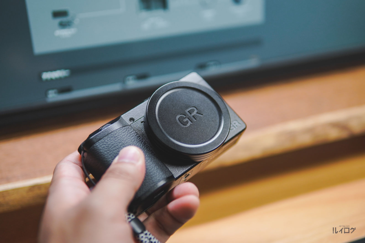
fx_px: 456
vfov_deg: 29.9
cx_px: 182
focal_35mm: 45
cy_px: 122
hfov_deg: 43.6
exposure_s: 1/200
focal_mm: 30
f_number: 1.4
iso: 400
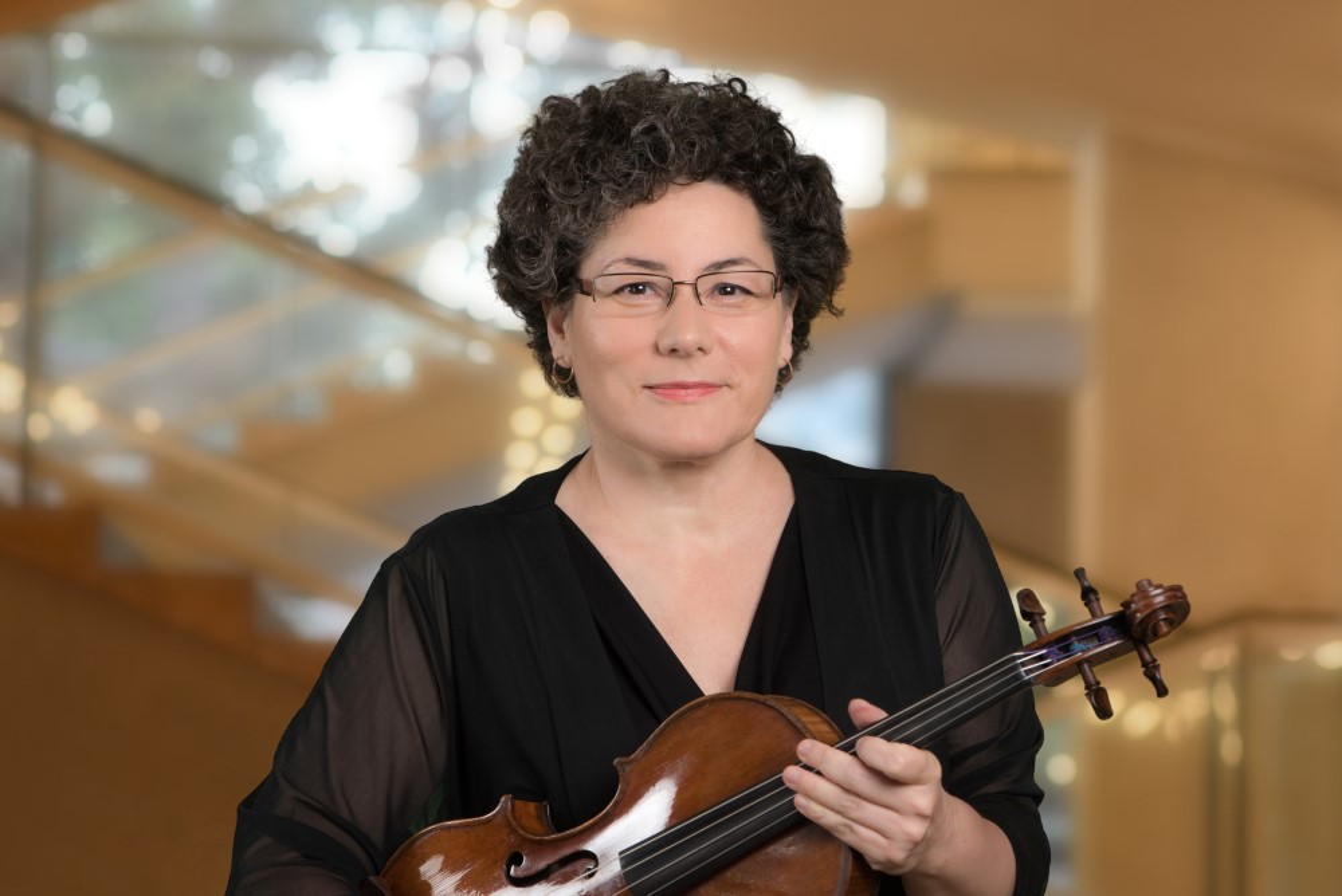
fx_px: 3916
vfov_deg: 13.1
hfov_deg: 19.4
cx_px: 671
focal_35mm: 105
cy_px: 448
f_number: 4.5
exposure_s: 1/60
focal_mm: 105
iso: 640
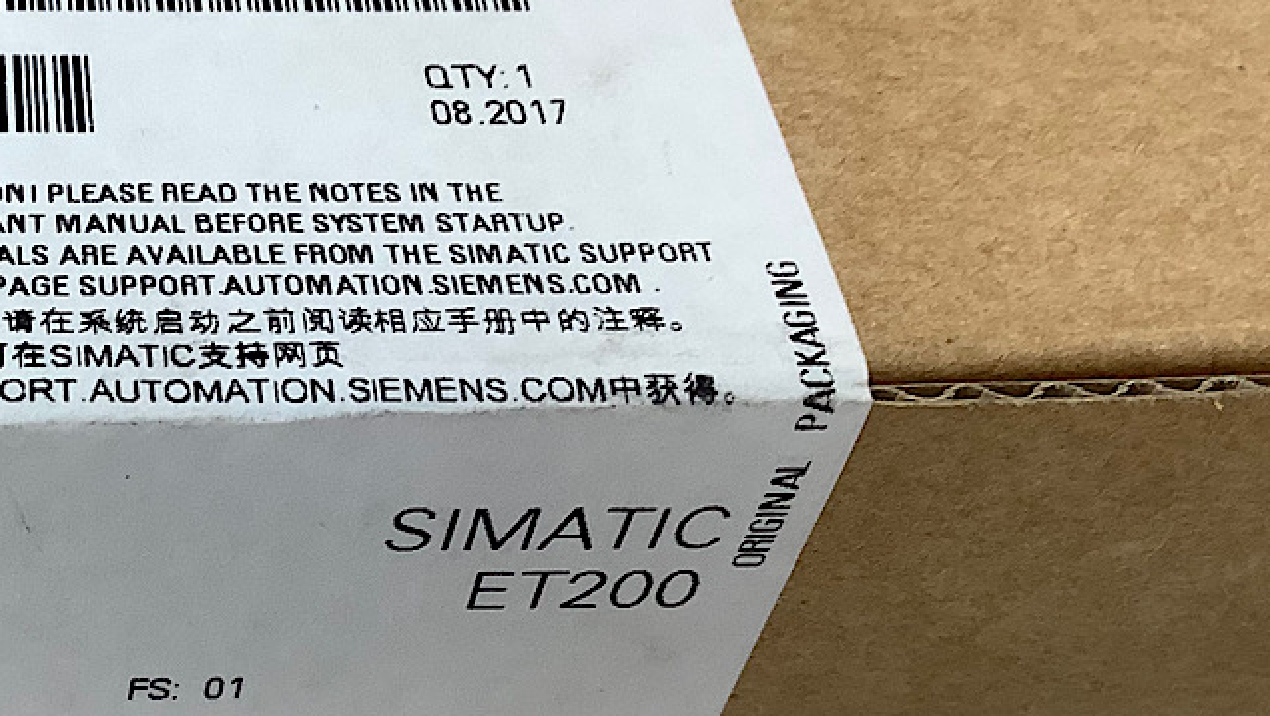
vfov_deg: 19.1
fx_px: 2123
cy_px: 397
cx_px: 95
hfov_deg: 31.5
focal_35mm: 63
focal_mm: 3.3
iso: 50
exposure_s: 1/50
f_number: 2.4
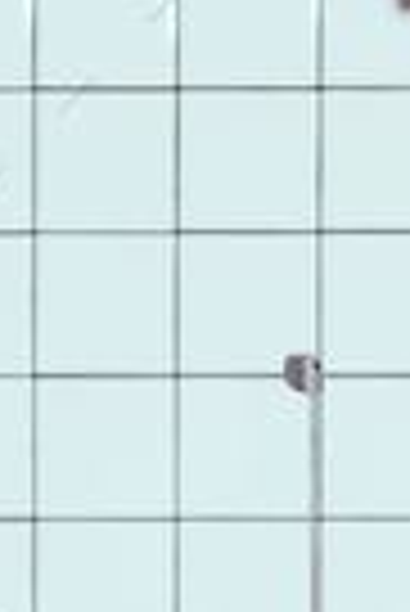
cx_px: 1090
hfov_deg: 2.6
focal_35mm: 534
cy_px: 1044
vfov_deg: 3.8
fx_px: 9099
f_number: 5.6
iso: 200
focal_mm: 82
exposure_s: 1/200
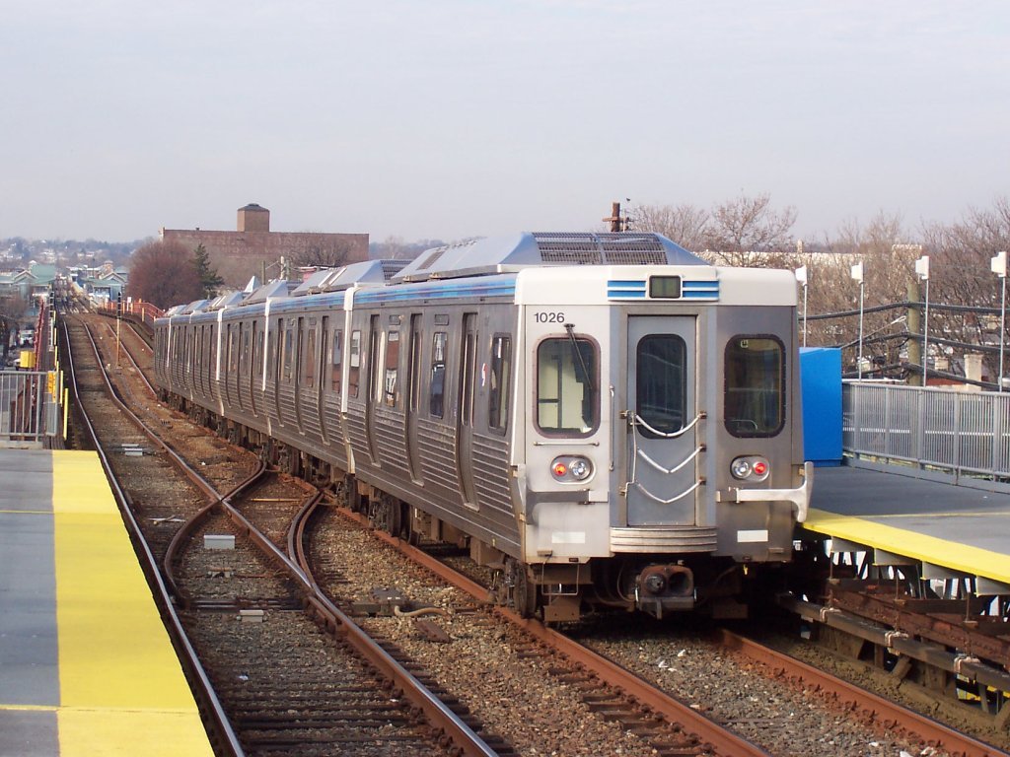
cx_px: 505
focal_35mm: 111
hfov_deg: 17.7
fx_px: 3239
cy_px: 378
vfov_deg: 13.3
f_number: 4.8
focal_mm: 16.8
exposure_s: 1/250
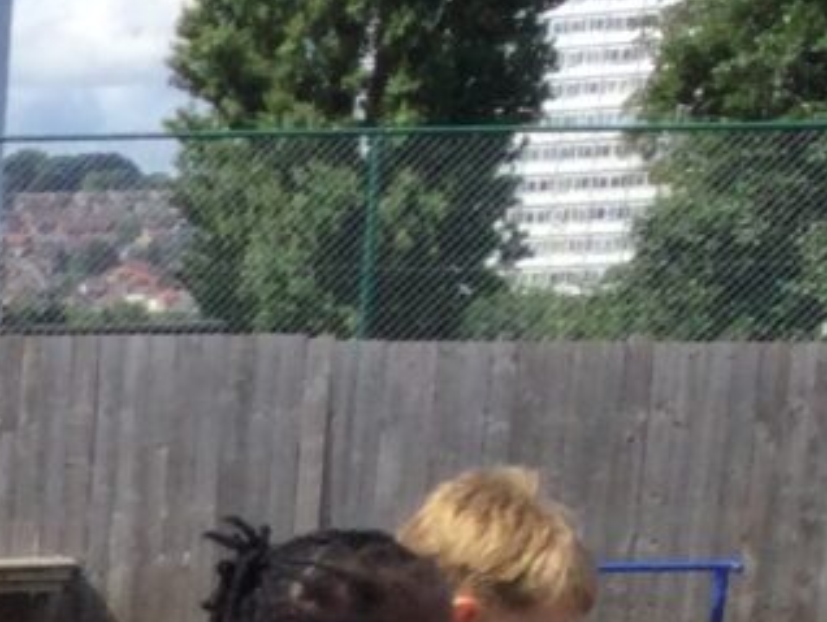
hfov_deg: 9.0
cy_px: 1608
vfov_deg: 7.3
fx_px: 4471
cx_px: -1433
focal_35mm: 187
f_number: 2.4
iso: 25
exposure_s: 1/905
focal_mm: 3.3
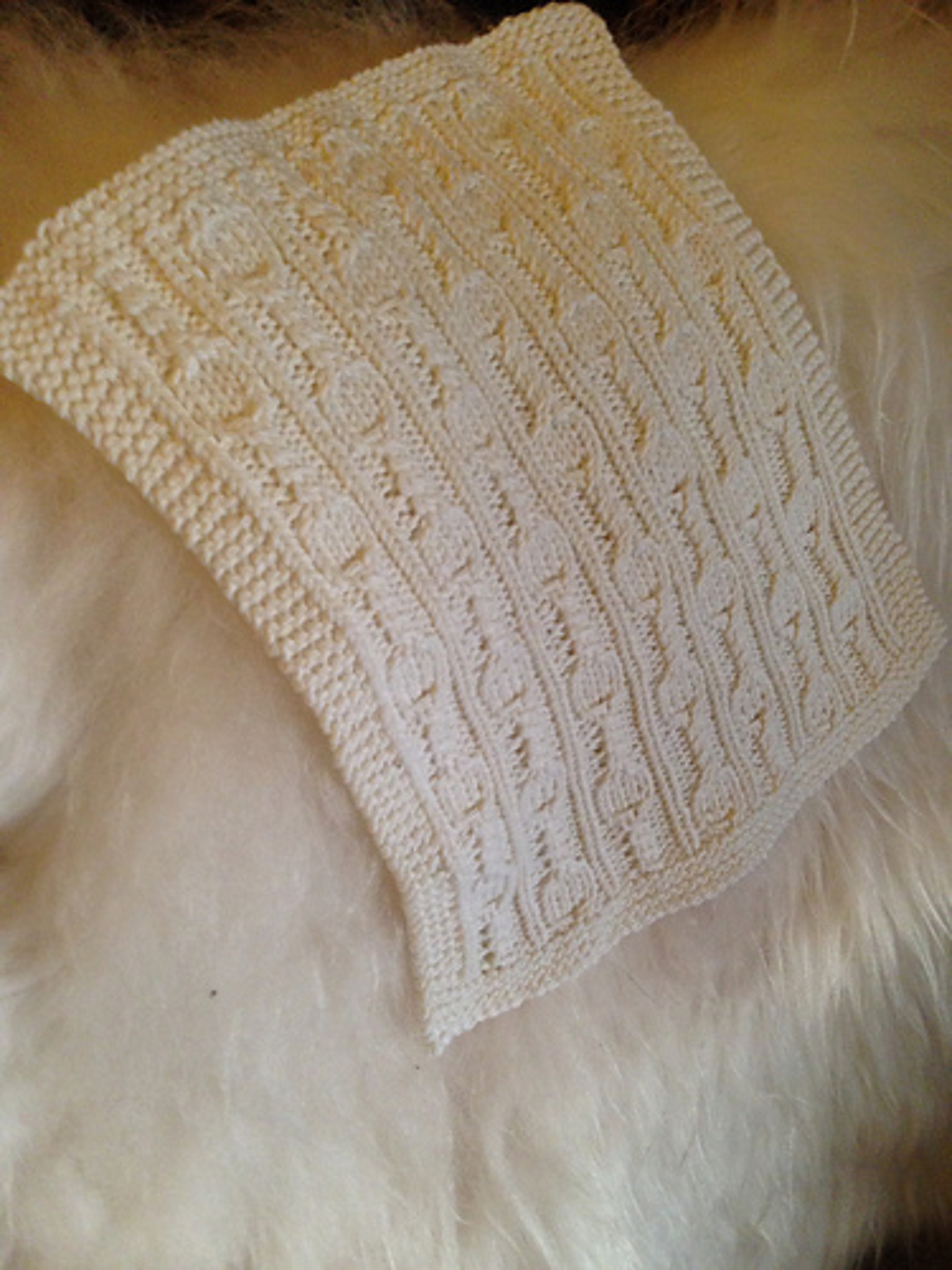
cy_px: 635
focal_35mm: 33
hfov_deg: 42.9
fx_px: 1210
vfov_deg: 55.4
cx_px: 476
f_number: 2.4
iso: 200
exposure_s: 1/20
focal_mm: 4.12
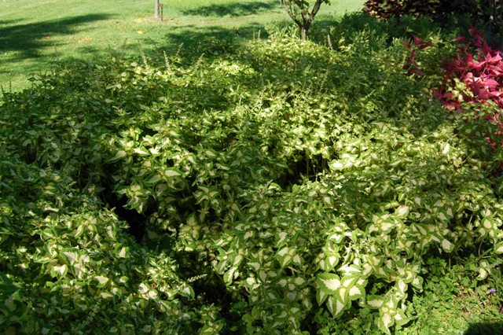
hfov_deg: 55.1
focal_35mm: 34
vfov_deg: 38.3
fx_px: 482
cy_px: 168
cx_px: 252
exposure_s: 1/160
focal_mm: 23
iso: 200
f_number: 6.3
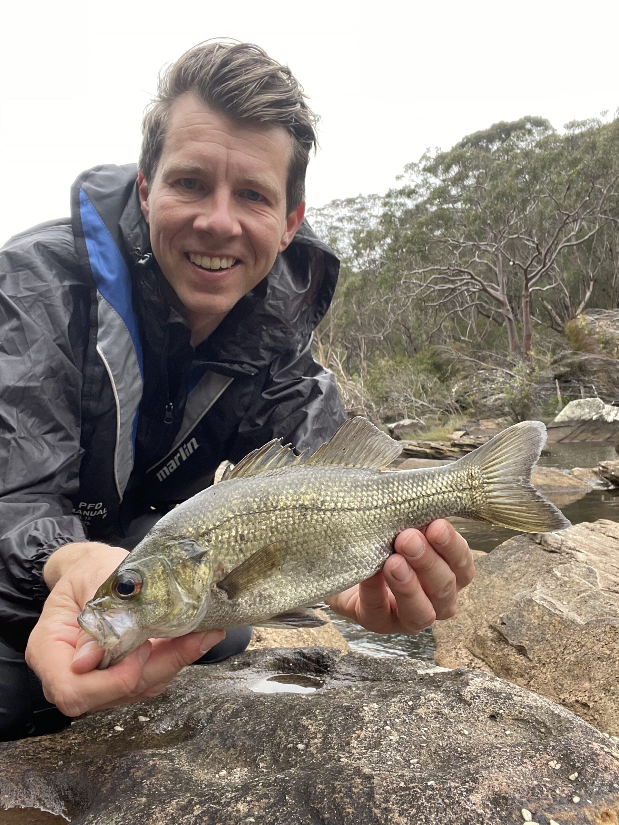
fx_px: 715
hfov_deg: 46.8
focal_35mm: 30
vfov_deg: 60.0
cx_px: 310
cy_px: 412
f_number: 2.2
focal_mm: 2.71
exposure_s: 1/121
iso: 80
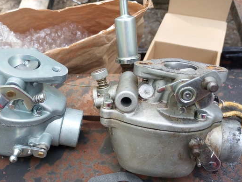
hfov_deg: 50.0
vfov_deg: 38.5
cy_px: 114
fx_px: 259
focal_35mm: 37
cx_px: 109
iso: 474
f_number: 1.8
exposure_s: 1/60
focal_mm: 4.27
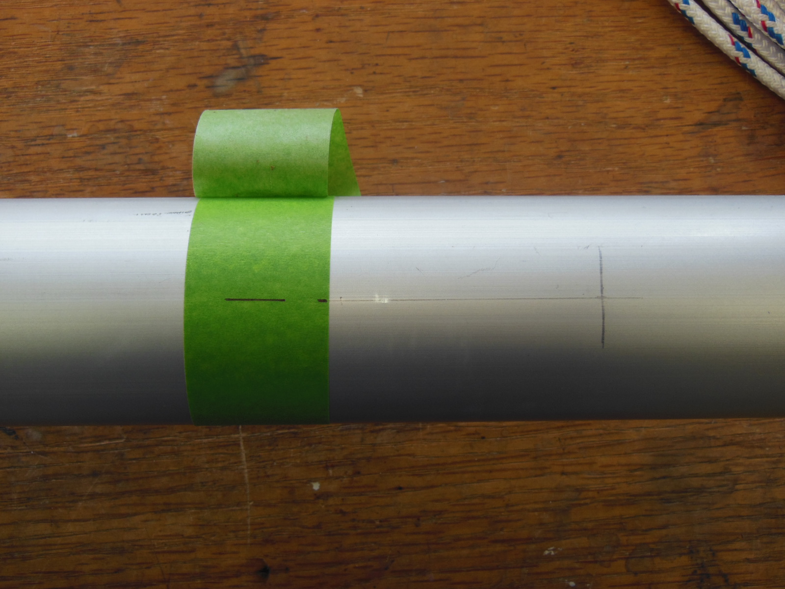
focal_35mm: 45
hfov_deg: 42.1
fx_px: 1020
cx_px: 392
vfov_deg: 32.2
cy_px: 294
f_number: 4.4
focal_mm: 8
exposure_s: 1/50
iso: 125
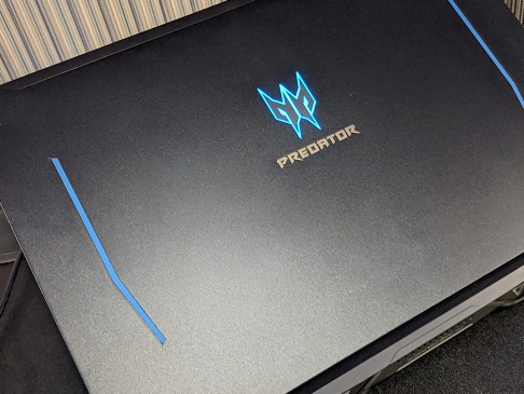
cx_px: 294
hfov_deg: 46.7
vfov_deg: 36.0
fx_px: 606
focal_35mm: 40
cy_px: 212
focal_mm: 4.44
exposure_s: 1/20
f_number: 1.8
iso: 1077
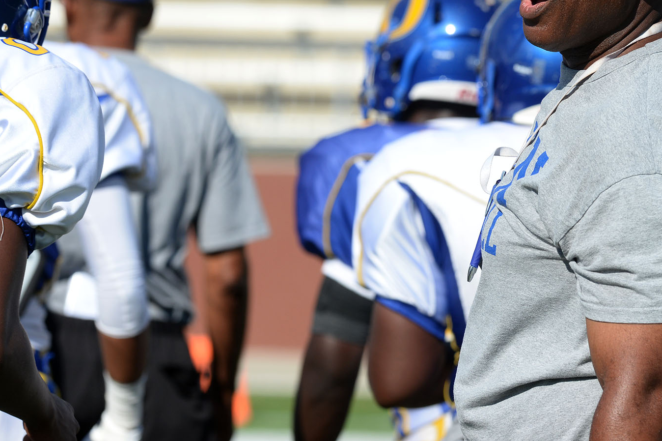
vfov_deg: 3.1
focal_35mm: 445
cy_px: 116
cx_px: 414
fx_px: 8178
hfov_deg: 4.6
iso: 500
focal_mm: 300
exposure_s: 1/1600
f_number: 10
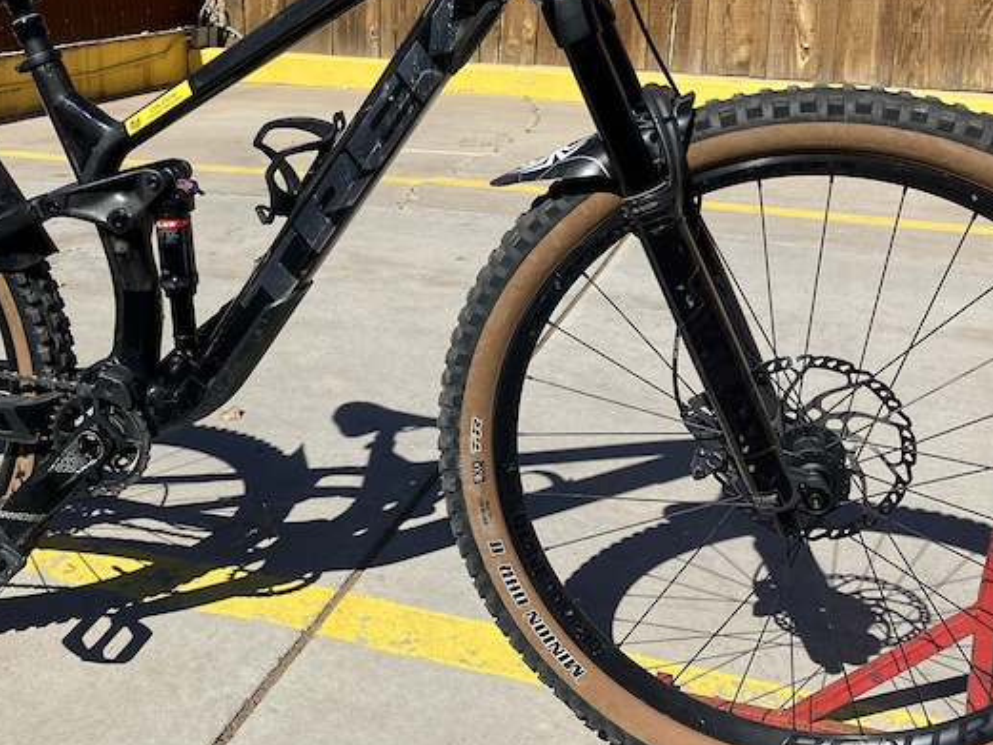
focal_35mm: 43
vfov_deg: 33.1
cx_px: 353
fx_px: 1234
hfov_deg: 43.4
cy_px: 210
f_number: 1.8
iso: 32
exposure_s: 1/2208
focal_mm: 3.99
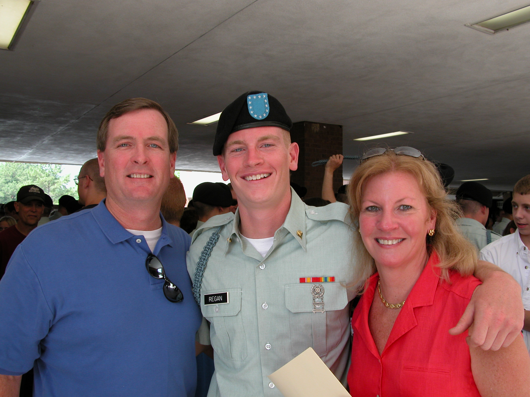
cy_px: 198
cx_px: 265
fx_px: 536
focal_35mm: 35
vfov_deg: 40.7
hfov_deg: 52.6
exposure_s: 1/87.6
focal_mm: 9
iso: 100
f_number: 3.5
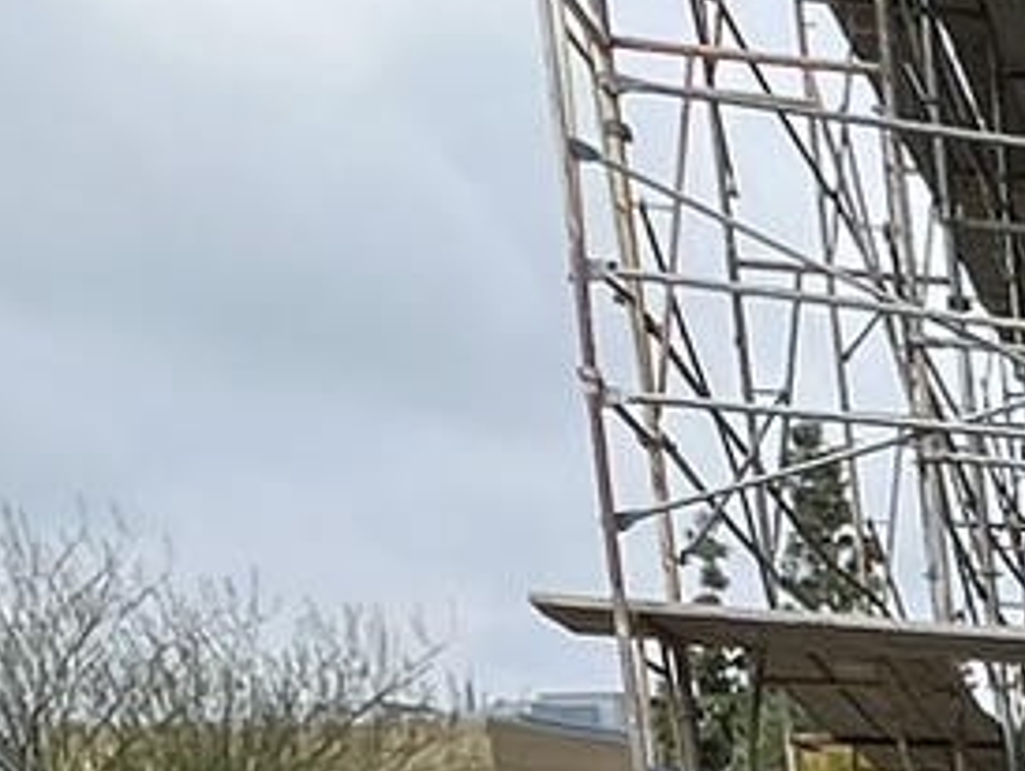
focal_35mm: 97
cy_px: 1890
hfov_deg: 13.6
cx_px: 2566
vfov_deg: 12.1
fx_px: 2875
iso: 32
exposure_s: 1/1233
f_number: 1.8
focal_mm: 1.57
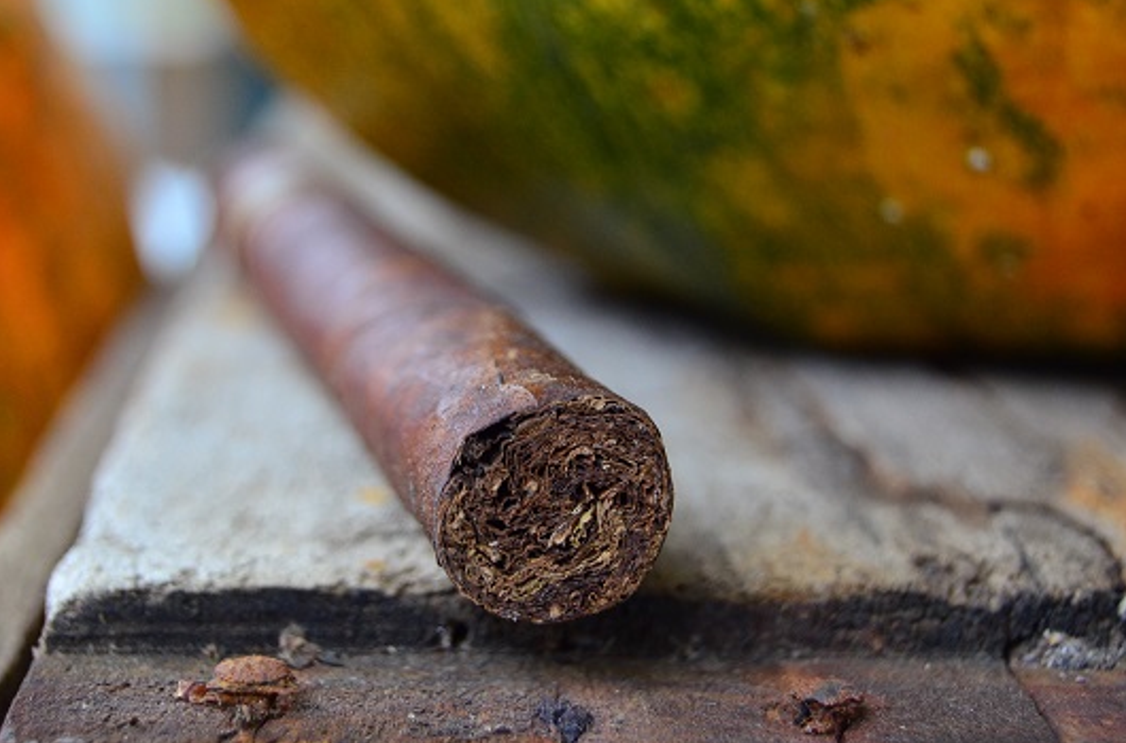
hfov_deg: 22.8
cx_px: 534
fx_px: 2792
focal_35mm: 90
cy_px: 380
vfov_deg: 15.2
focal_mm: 55
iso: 1400
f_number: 5.6
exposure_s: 1/30
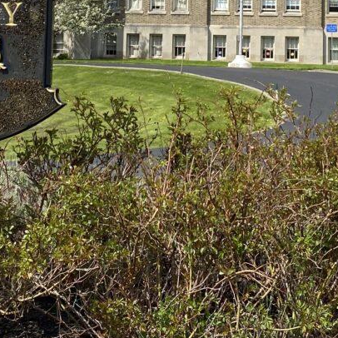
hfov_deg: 19.9
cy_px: -18
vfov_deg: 19.3
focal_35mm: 87
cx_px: 157
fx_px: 961
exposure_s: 1/3731
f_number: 1.8
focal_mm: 4.25
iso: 32
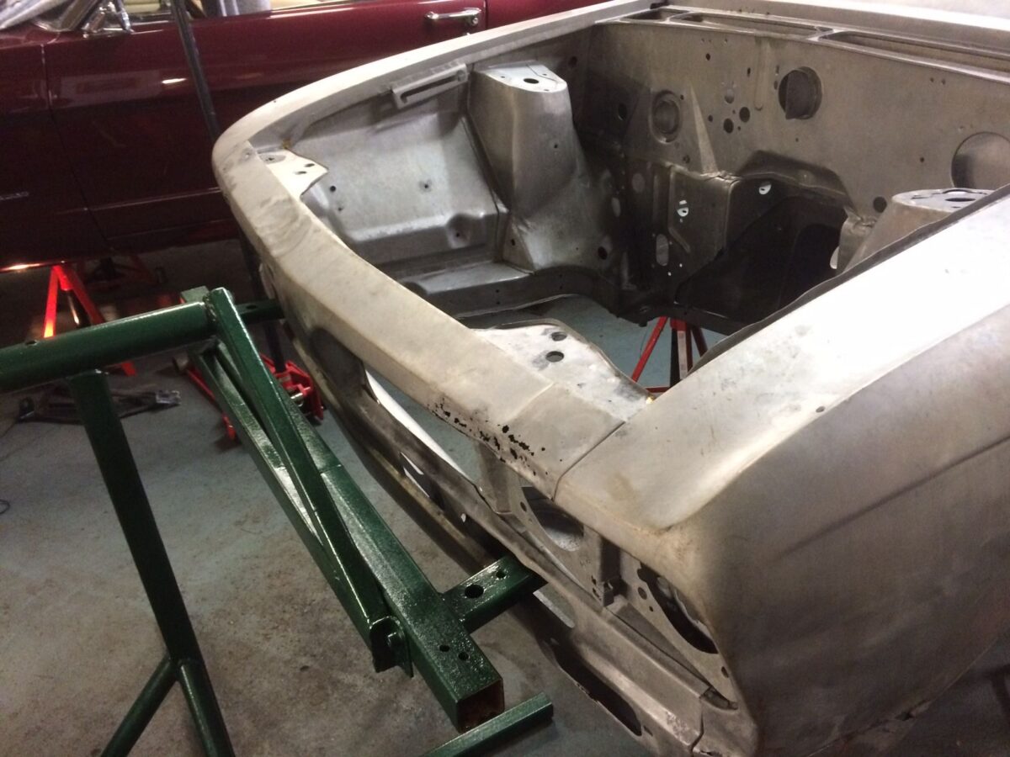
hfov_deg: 60.0
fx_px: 875
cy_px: 378
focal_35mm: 30
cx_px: 505
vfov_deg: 46.8
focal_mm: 4.12
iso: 250
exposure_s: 1/33
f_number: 2.2
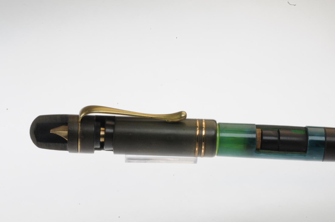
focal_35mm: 152
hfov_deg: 13.5
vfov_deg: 9.0
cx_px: 183
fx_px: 1412
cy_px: 136
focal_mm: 80
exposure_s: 1/8
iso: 400
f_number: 32
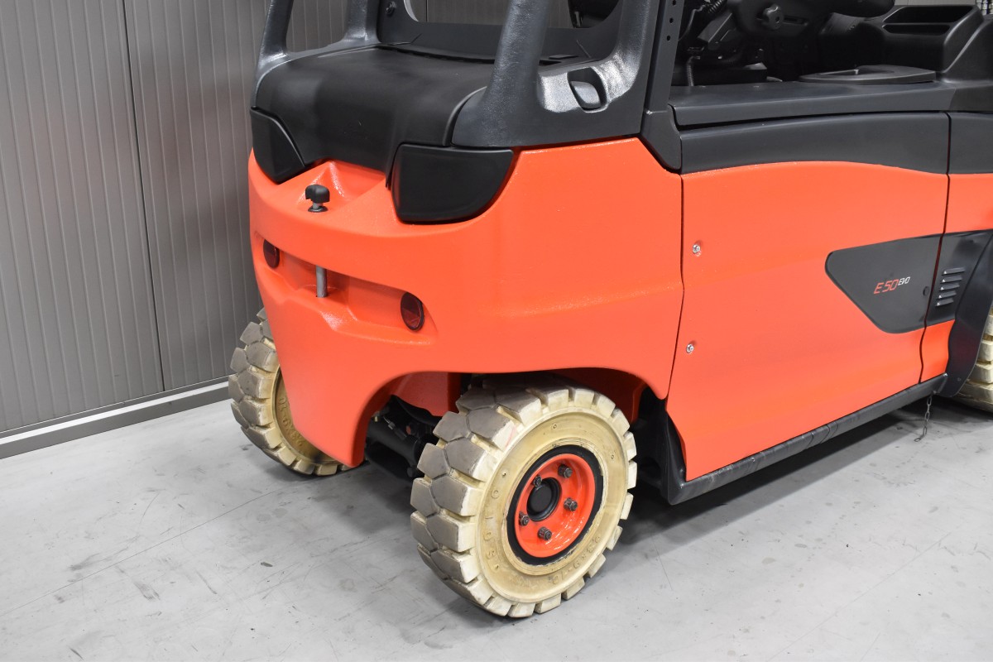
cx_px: 496
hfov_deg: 53.1
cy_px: 331
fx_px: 993
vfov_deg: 36.9
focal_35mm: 36
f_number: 5.6
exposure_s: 1/40
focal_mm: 24
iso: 1600
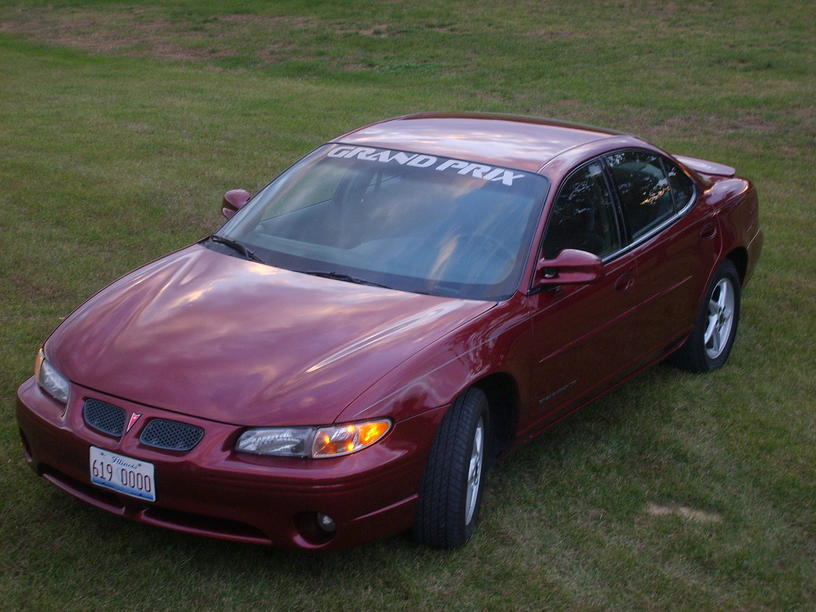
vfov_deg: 20.4
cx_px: 408
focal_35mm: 72
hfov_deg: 27.0
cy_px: 306
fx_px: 1697
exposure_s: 1/45
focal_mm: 12
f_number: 3.9
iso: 123
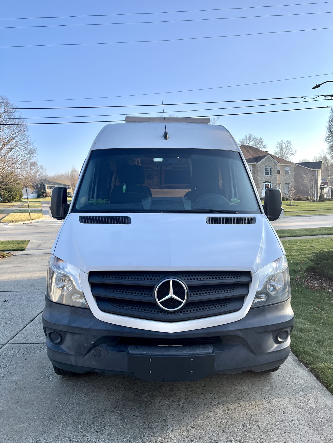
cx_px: 166
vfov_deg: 67.3
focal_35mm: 26
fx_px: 334
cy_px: 222
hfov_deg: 53.1
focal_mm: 5.1
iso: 50
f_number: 1.6
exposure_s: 1/1309
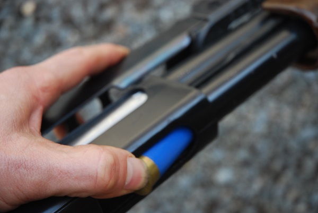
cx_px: 159
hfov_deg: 19.4
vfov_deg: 13.1
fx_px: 928
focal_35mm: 105
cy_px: 106
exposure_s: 1/125
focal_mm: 70
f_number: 4.5
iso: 280
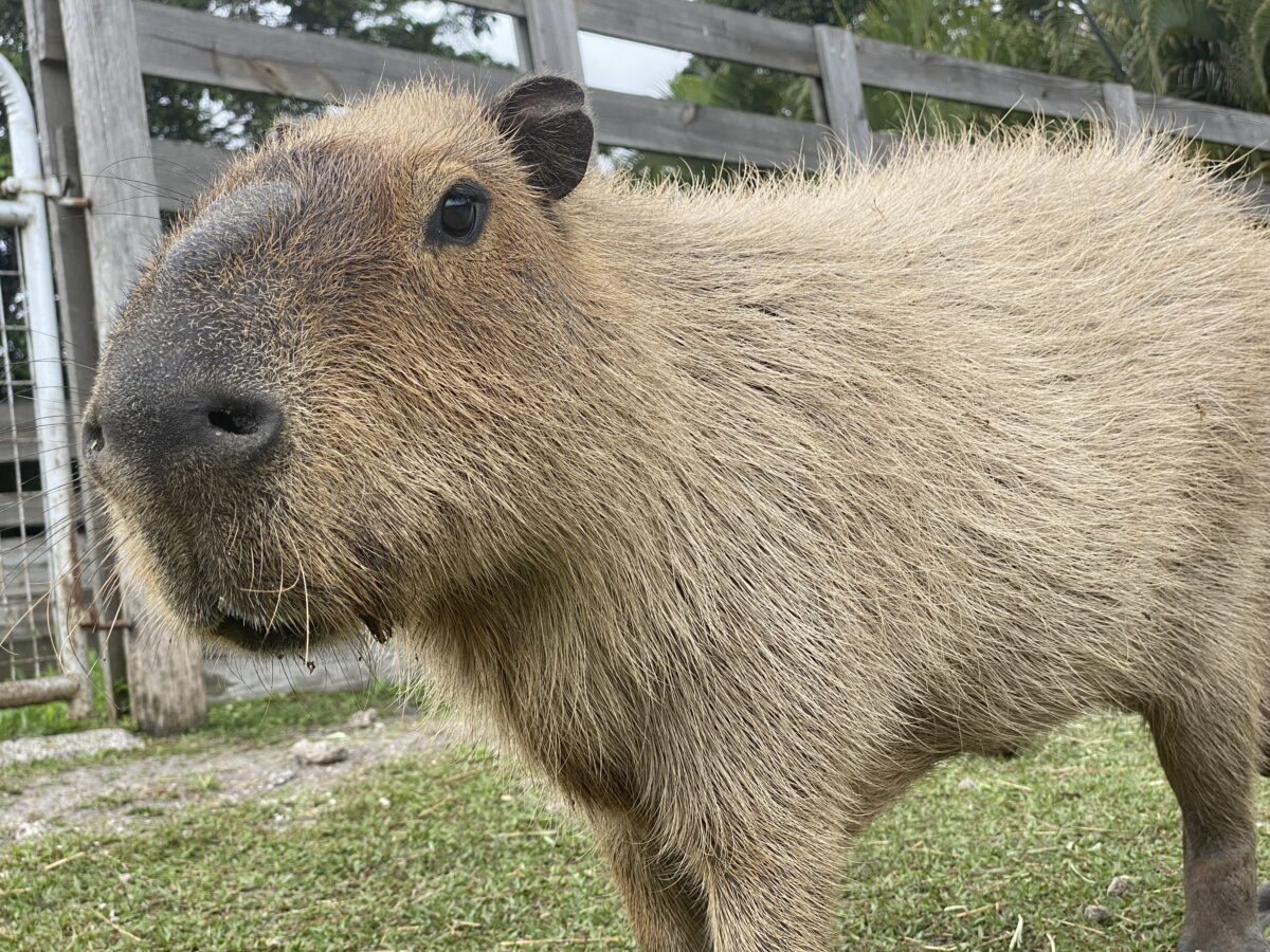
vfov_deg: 28.0
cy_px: 476
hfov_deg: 36.8
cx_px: 635
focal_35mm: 52
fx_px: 1908
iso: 20
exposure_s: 1/448
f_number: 2
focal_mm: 6
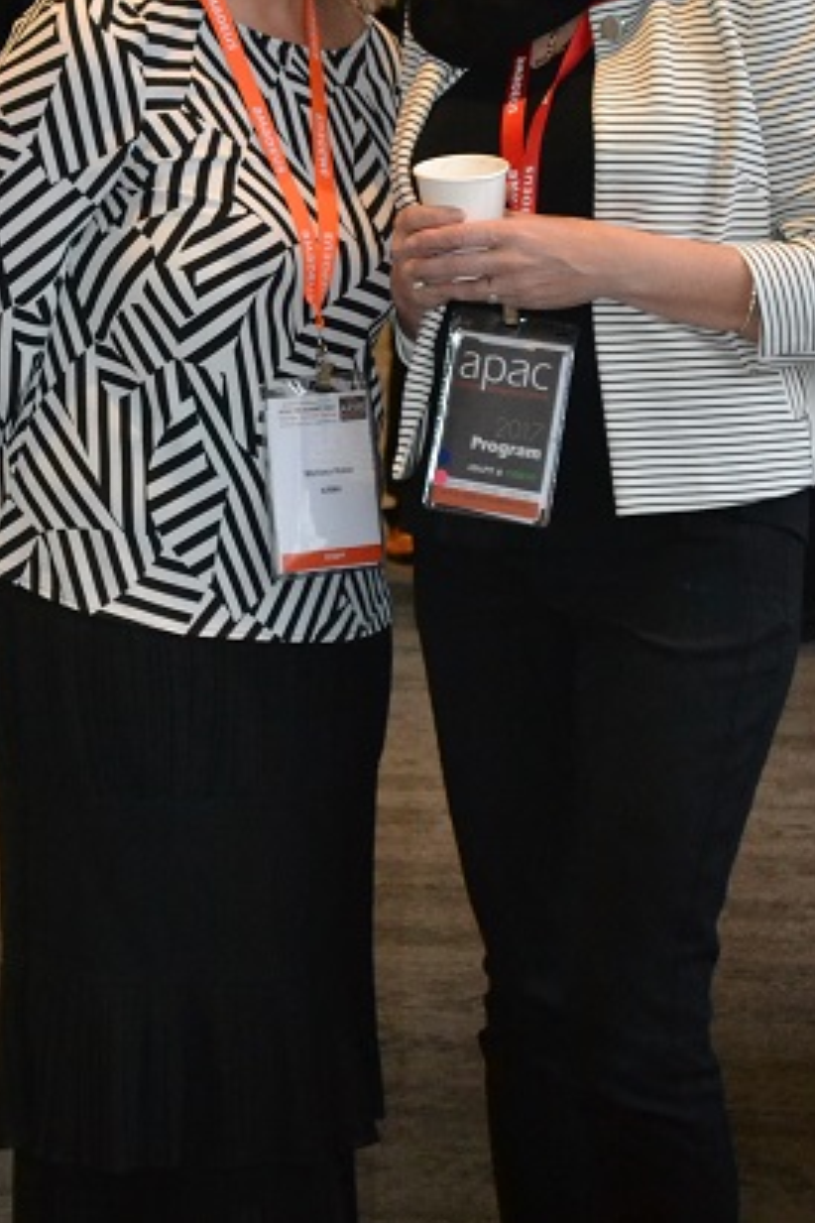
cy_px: 369
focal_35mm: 124
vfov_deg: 16.5
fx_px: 4211
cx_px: 222
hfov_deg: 11.0
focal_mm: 50
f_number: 5.6
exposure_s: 1/60
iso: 3200
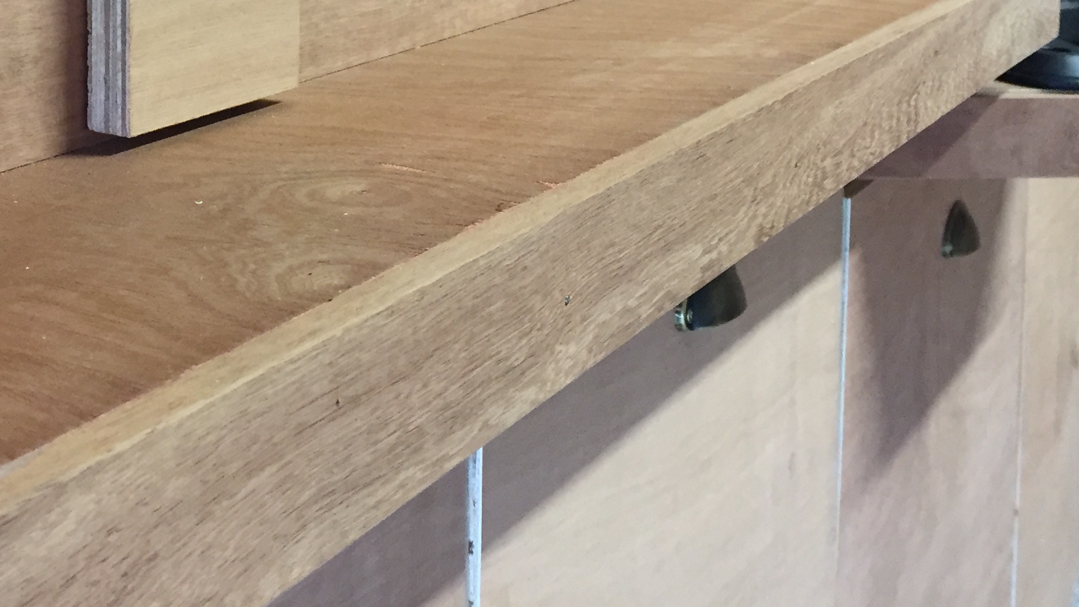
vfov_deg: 18.5
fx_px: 1745
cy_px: -156
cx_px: 167
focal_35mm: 61
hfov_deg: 33.1
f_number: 2.2
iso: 160
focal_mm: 4.15
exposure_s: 1/33
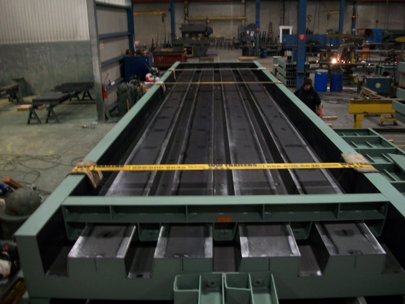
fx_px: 374
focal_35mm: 32
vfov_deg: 44.2
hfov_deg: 56.8
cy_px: 152
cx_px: 202
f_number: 2.9
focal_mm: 5.7
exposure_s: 1/8
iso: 220
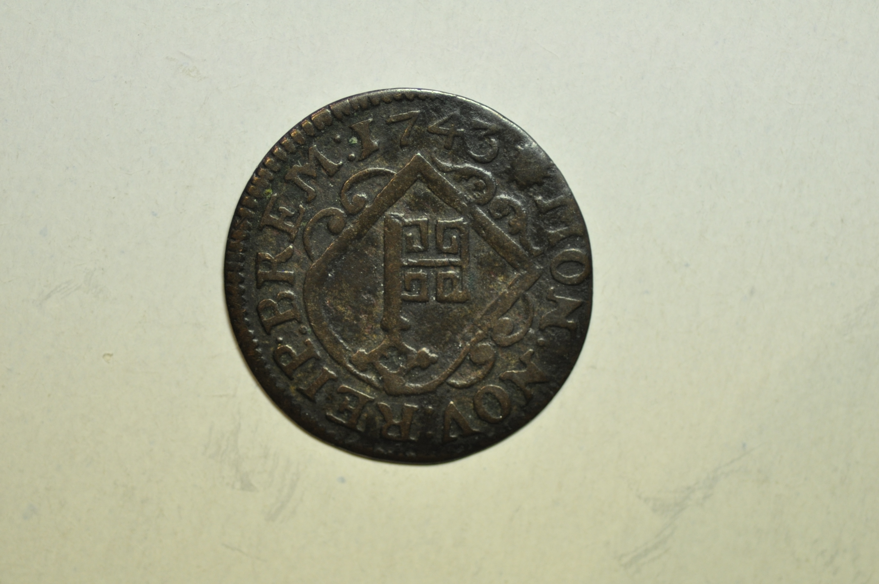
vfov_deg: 15.2
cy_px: 292
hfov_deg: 22.6
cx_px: 440
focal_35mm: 90
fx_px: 2195
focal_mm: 60
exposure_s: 1/160
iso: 800
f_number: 4.2
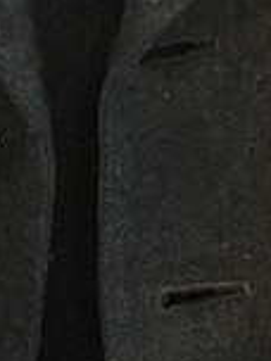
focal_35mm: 196
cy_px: -138
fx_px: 2046
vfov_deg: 9.9
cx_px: 257
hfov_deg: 7.6
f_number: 2.2
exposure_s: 1/17
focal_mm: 4.15
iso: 250
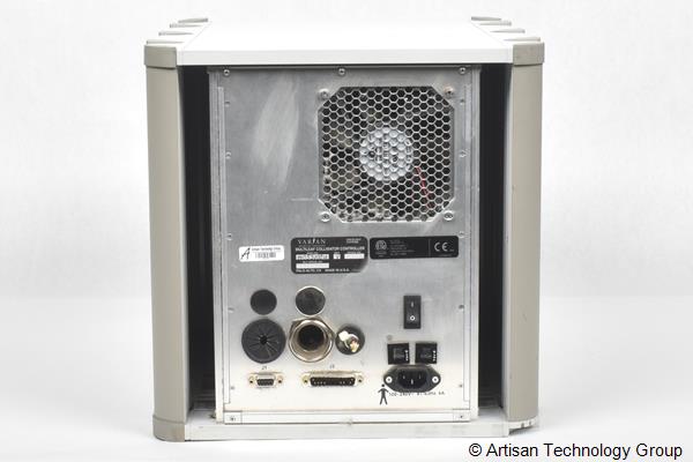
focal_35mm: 39
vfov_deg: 34.2
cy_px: 231
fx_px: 751
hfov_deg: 49.6
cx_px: 346
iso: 250
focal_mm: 26
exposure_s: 1/250
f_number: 16
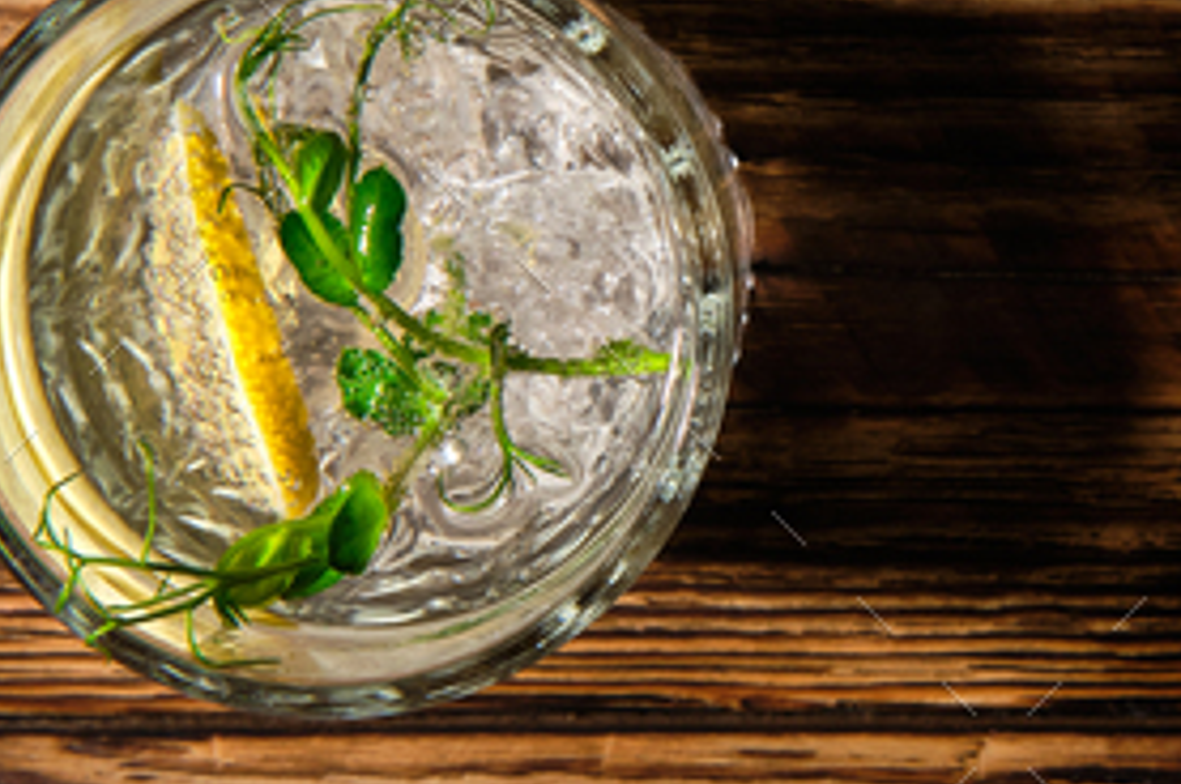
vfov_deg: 12.1
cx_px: 981
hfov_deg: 17.9
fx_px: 3703
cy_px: 300
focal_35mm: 113
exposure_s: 1/160
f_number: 13
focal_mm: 35
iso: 200
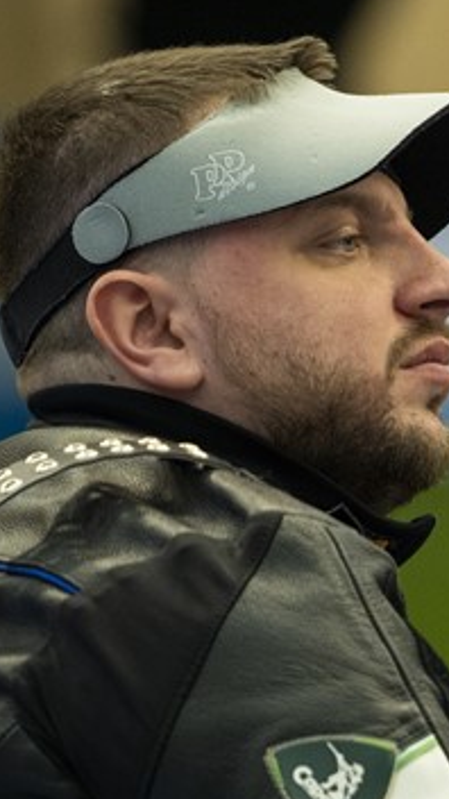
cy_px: 483
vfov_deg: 3.4
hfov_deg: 1.9
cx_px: 590
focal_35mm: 642
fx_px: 13588
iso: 1600
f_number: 4
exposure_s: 1/200
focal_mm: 200
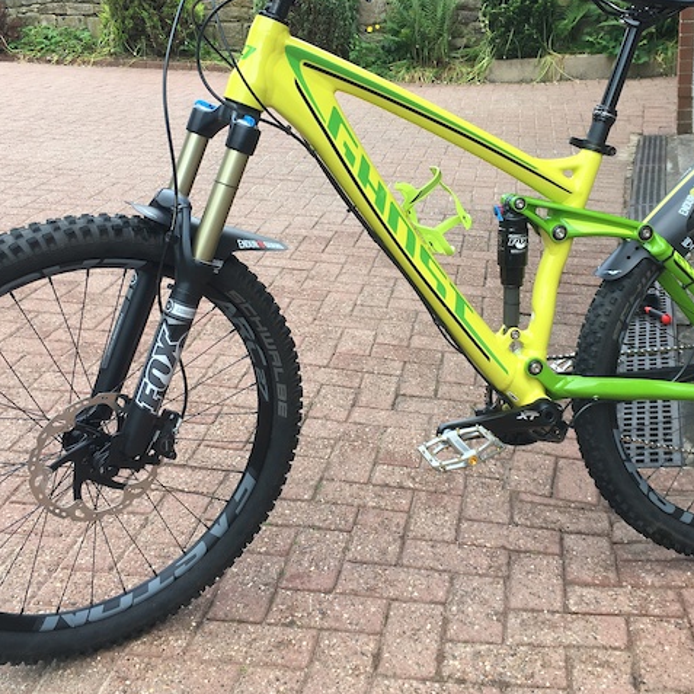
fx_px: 975
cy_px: 307
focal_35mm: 43
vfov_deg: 39.1
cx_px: 387
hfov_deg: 39.1
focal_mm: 4.15
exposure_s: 1/407
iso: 25
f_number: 2.2
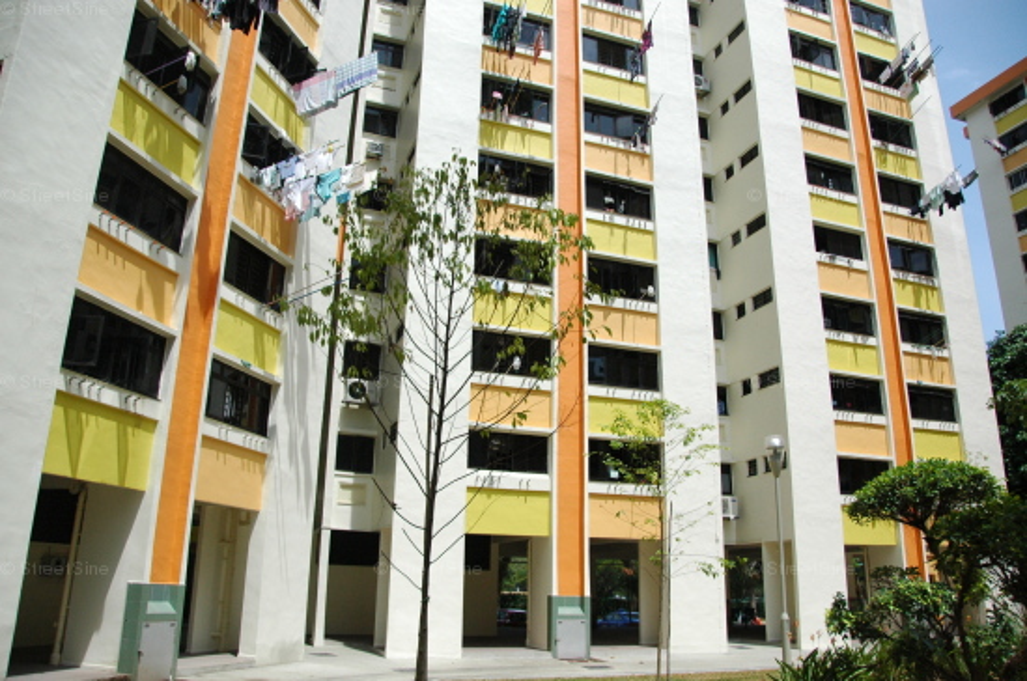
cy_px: 340
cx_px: 514
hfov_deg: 67.5
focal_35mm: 27
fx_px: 769
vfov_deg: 47.8
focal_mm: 18
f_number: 4
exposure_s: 1/5000
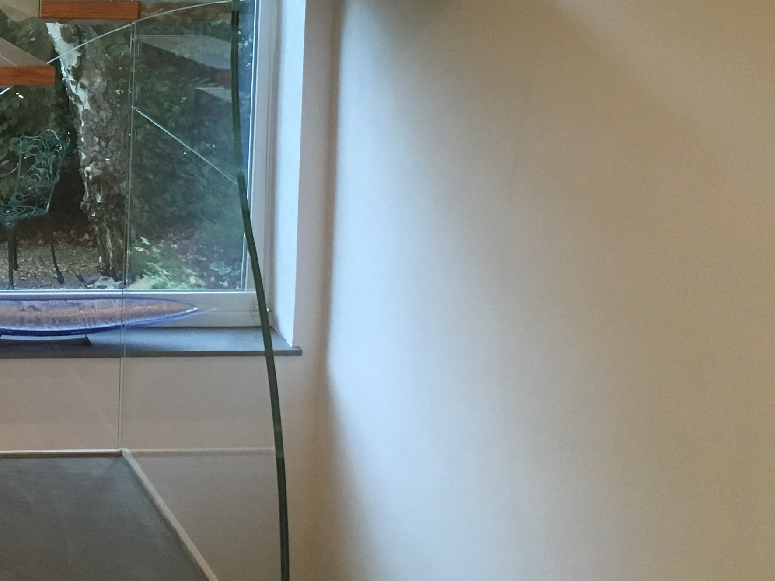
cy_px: 28
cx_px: -101
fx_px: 1478
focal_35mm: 66
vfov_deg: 21.6
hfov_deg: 26.8
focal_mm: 4.15
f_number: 2.2
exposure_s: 1/33
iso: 200
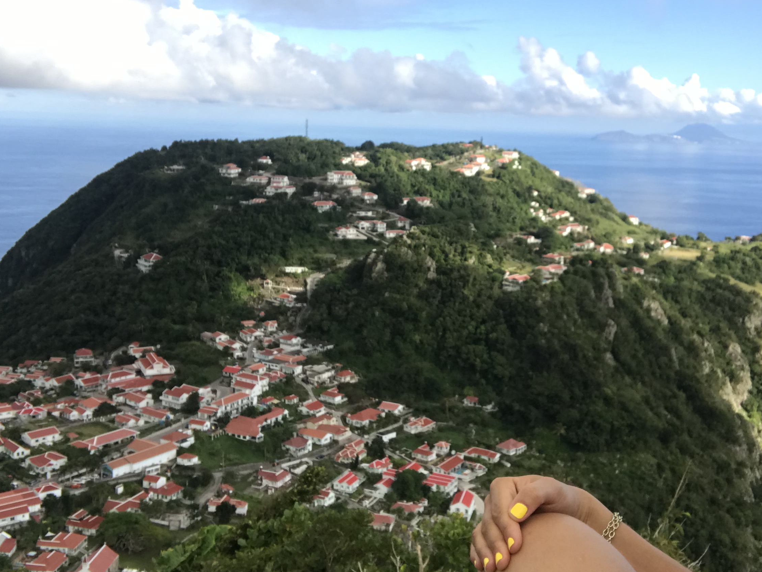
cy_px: 245
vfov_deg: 32.9
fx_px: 969
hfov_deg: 42.8
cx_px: 435
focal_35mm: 44
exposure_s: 1/689
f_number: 2.2
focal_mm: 2.87
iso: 25
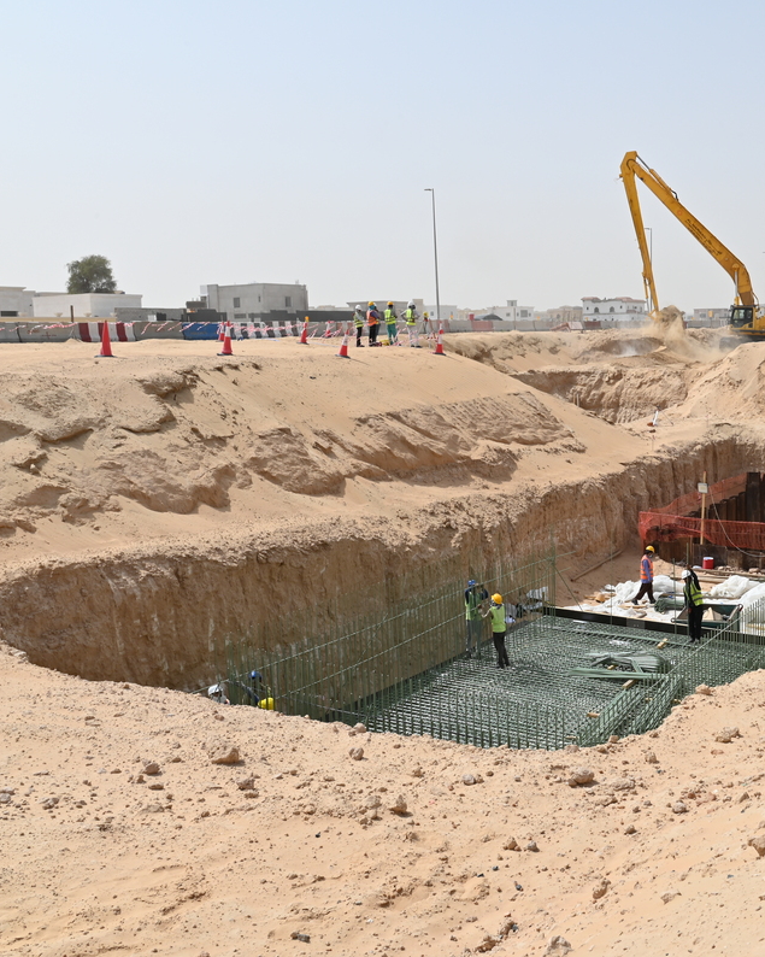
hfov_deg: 42.5
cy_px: 477
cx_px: 537
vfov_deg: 52.8
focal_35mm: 34
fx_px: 962
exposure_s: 1/100
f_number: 16
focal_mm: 24
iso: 100
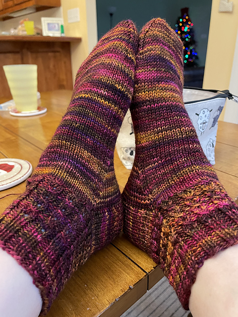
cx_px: 119
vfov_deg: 67.3
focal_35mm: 26
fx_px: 238
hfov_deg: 53.1
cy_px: 158
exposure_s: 1/40
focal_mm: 4.2
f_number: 1.6
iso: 500
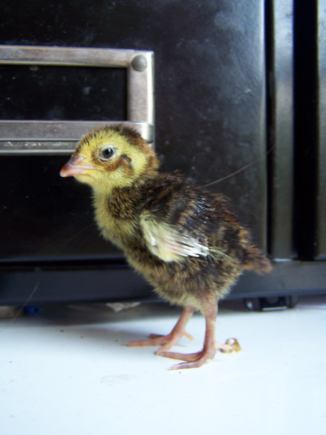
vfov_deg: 49.0
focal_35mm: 38
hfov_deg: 37.7
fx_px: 477
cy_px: 218
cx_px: 163
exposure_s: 1/30
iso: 64
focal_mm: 6.3
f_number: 2.8
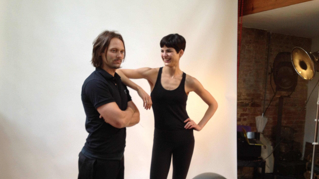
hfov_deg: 51.6
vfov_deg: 30.4
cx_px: 157
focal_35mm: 39
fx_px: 330
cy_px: 102
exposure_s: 1/20
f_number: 2.4
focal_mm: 4.28
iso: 64
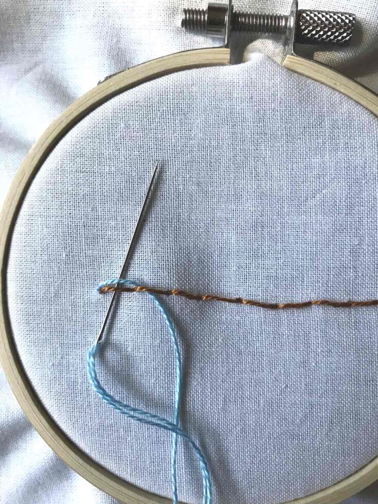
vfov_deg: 63.4
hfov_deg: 49.7
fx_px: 408
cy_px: 252
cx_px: 189
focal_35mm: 28
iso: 25
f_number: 1.8
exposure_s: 1/30
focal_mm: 3.99
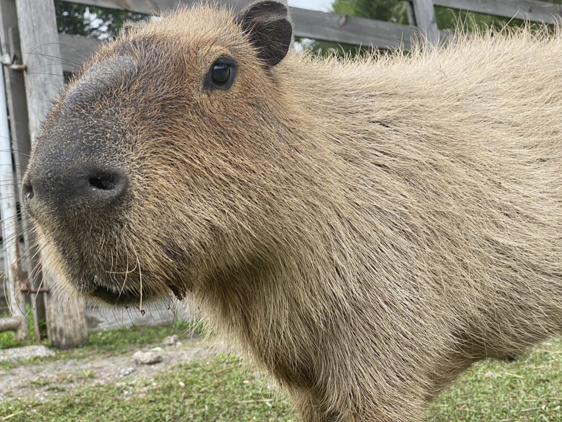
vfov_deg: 23.7
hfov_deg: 31.2
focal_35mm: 62
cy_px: 212
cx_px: 314
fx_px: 1007
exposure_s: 1/448
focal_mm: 6
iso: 20
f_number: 2
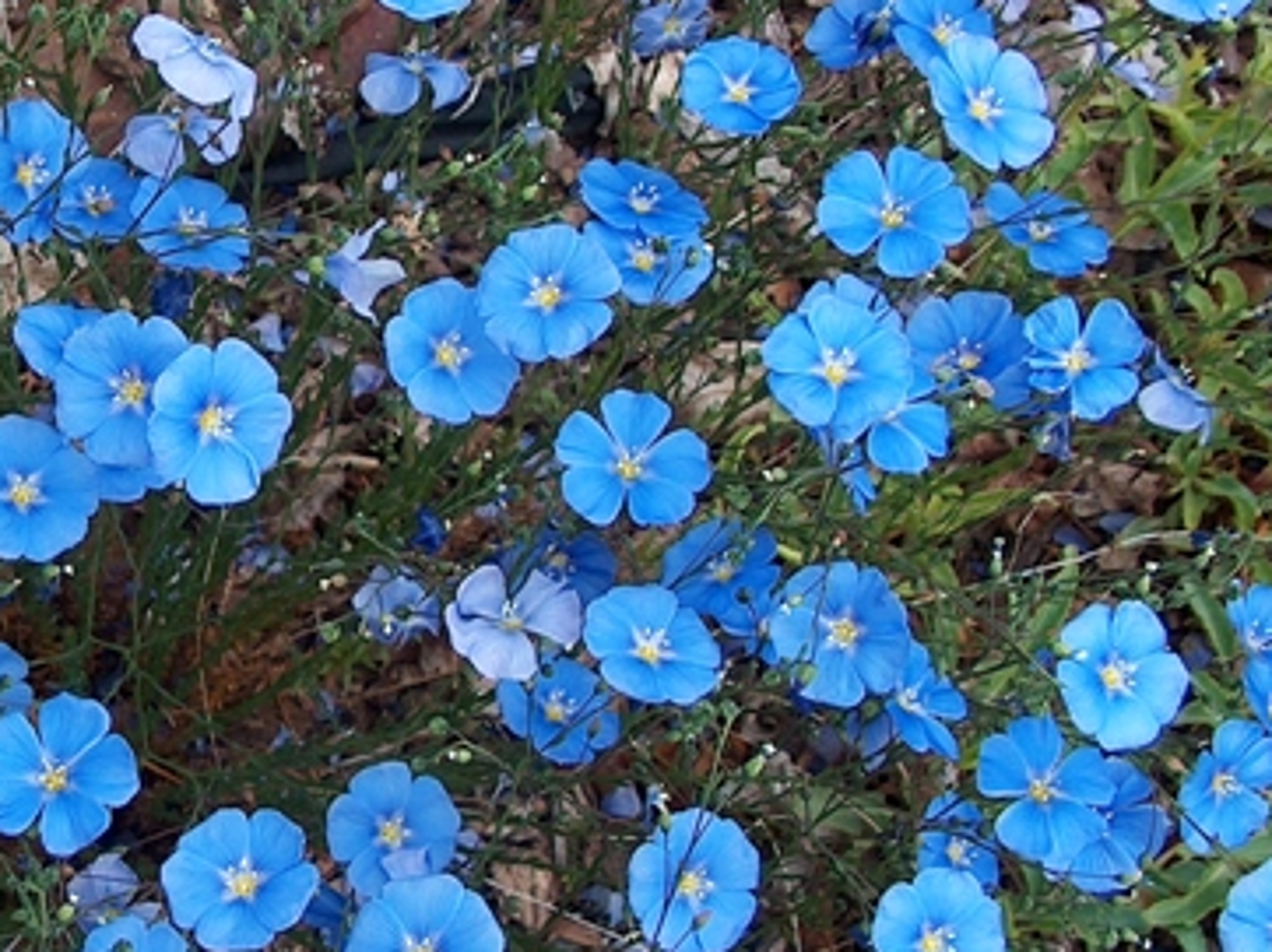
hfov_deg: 20.3
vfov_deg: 15.5
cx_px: 134
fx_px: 3489
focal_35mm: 95
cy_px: 513
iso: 100
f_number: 4
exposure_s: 1/217
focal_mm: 8.96
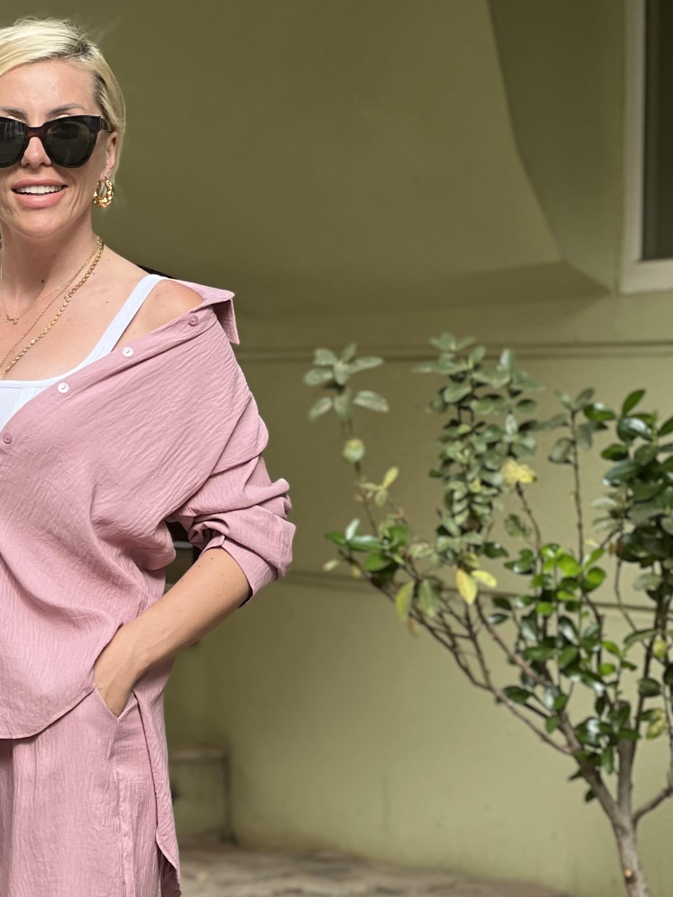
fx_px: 3551
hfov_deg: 10.8
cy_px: 746
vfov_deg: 14.3
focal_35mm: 137
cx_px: 99
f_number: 2.8
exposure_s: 1/121
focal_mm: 9
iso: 50
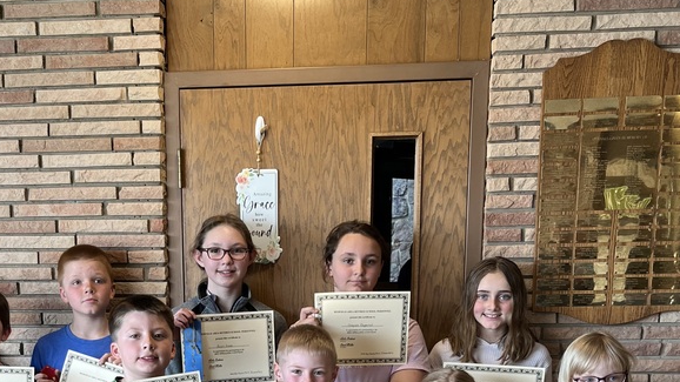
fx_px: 883
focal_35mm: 49
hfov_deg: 41.7
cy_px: 420
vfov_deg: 23.0
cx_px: 242
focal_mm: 5.1
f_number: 1.6
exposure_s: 1/120
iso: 125
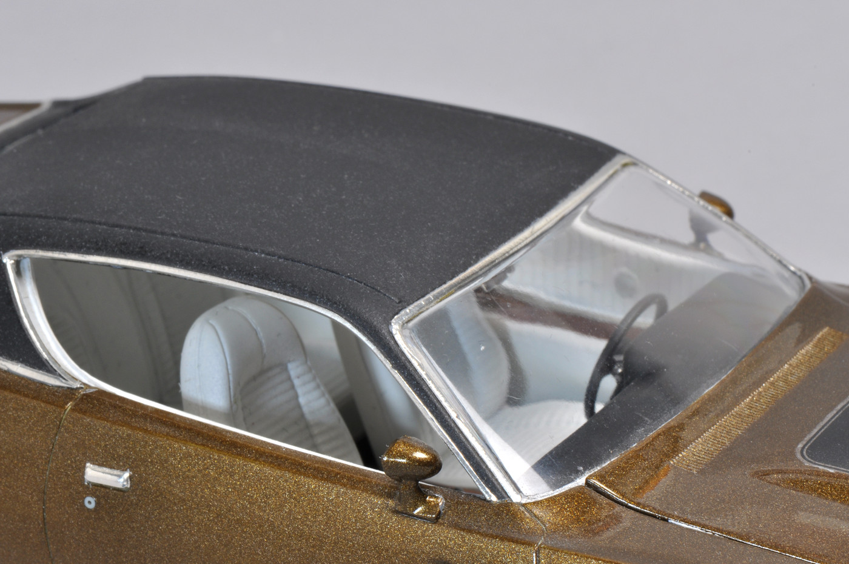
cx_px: 424
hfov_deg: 16.1
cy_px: 282
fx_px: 3003
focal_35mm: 128
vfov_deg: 10.7
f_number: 32
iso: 200
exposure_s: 1/60
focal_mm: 85
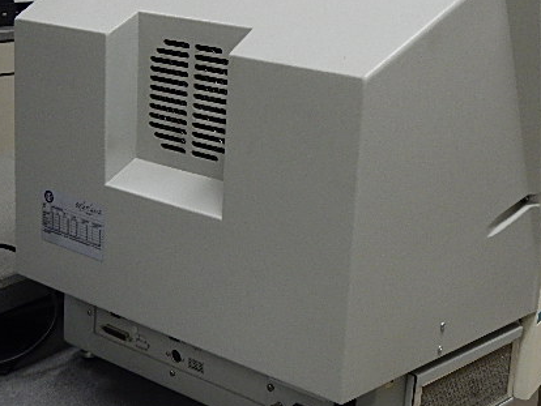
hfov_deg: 36.8
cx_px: 391
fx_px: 798
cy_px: 98
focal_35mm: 51
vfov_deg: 28.1
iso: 400
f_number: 3.9
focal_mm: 5.9
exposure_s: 1/20
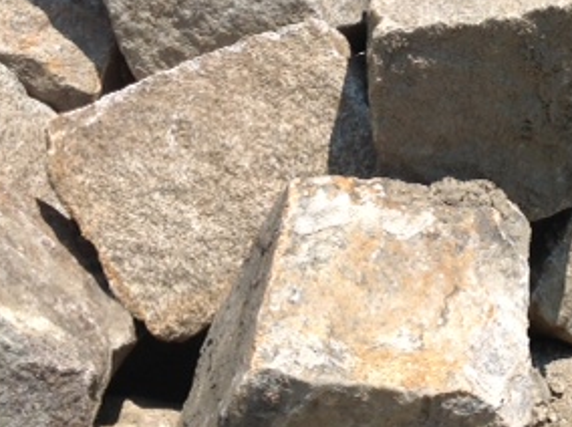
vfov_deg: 18.3
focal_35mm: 79
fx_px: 1303
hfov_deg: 24.2
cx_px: 489
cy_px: 50
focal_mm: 4.28
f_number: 2.4
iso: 50
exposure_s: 1/2519
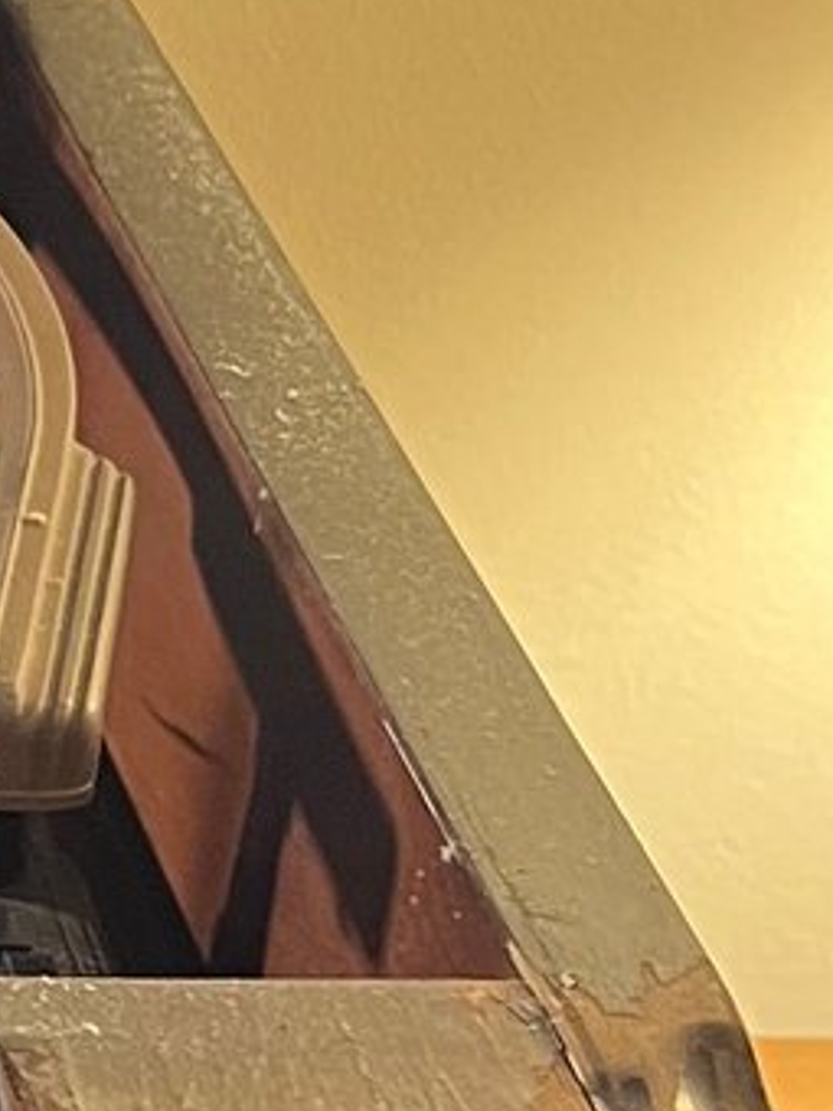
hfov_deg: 8.8
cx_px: -1202
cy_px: 399
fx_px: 4909
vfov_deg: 12.9
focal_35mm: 153
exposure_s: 1/60
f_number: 1.5
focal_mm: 5.7
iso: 320
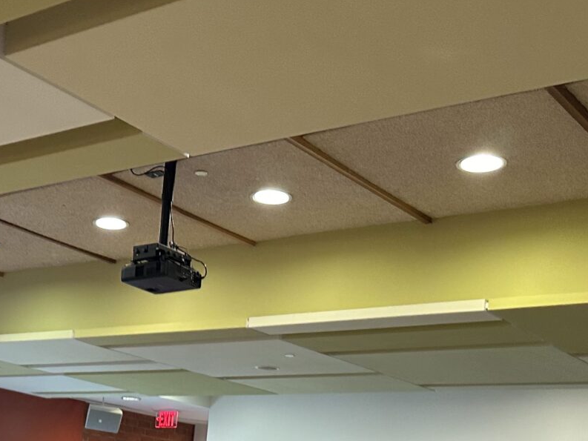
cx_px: 102
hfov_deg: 30.3
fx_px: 1053
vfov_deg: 21.6
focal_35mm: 62
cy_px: 560
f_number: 1.78
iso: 320
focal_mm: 6.86
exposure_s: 1/60
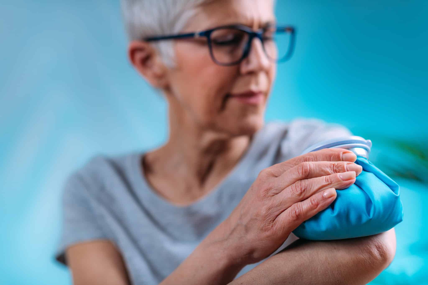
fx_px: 1010
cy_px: 142
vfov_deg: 16.1
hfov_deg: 23.9
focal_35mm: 85
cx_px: 214
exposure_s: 1/200
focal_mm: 85
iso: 64
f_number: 2.5
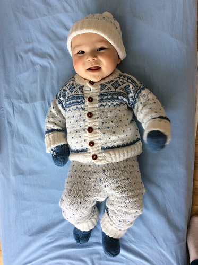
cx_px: 99
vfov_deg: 56.9
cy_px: 132
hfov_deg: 44.0
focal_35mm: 32
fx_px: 245
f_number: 2.4
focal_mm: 3.3
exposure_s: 1/50
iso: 50
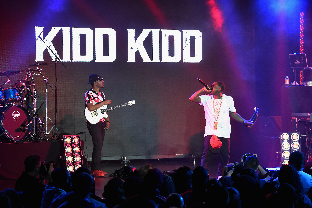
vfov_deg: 10.1
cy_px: 104
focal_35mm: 135
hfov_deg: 15.2
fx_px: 1169
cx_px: 156
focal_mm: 135
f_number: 5.6
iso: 5000
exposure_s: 1/320
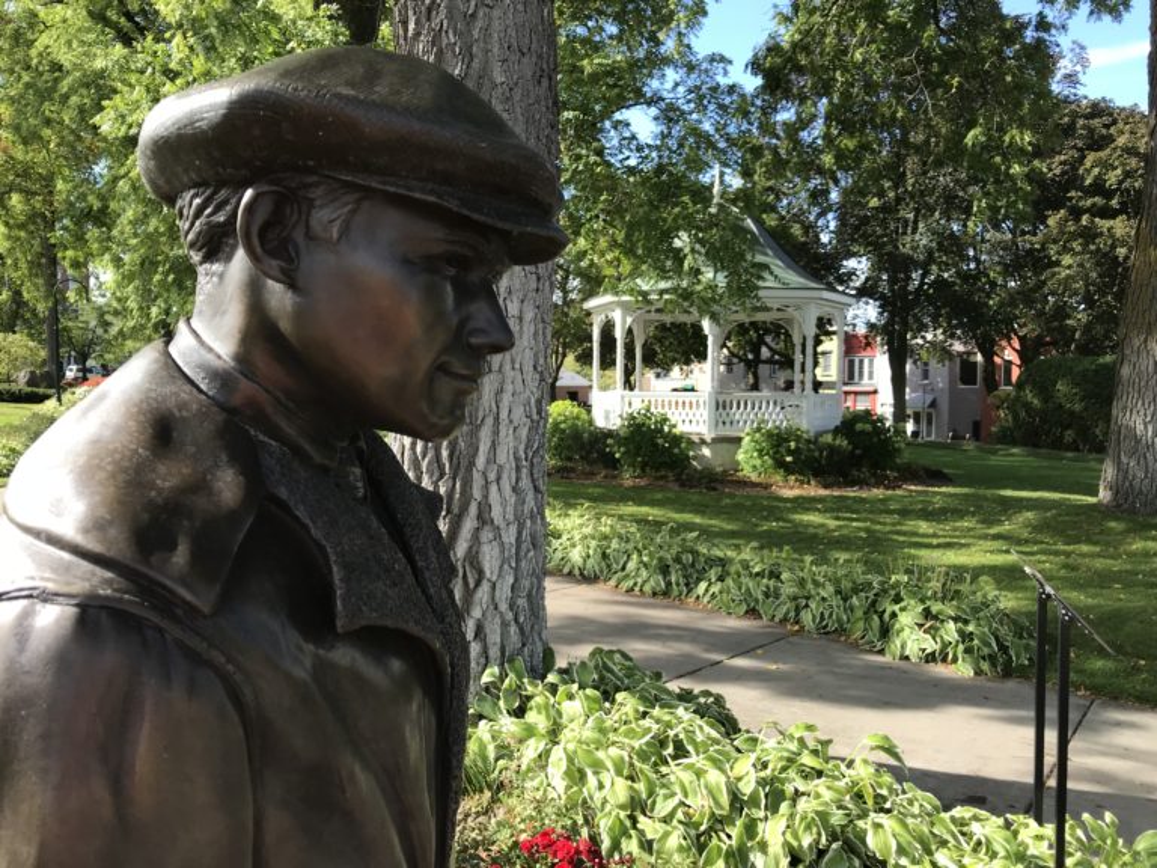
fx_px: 936
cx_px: 578
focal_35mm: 28
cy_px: 434
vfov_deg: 49.7
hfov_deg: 63.4
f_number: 1.8
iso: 20
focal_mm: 3.99
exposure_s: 1/541
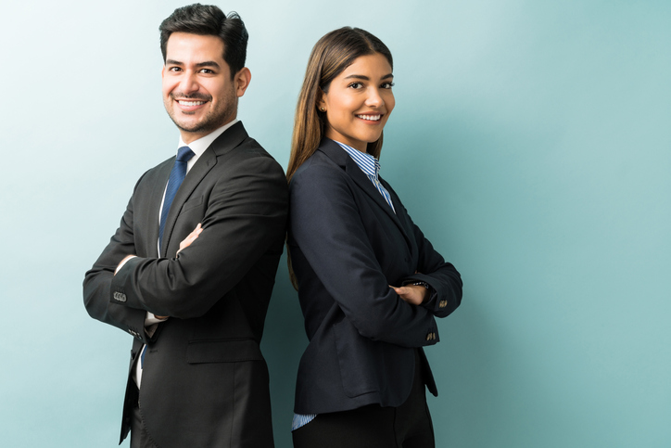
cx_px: 336
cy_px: 224
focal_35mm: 61
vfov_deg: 22.3
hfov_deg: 32.9
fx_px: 1137
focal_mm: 61
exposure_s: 1/250
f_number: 5
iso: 100
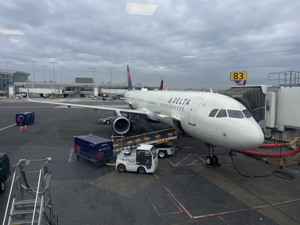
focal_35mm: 26
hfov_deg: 67.3
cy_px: 112
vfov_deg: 53.1
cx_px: 150
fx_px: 225
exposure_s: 1/690
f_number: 1.6
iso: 32
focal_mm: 4.2
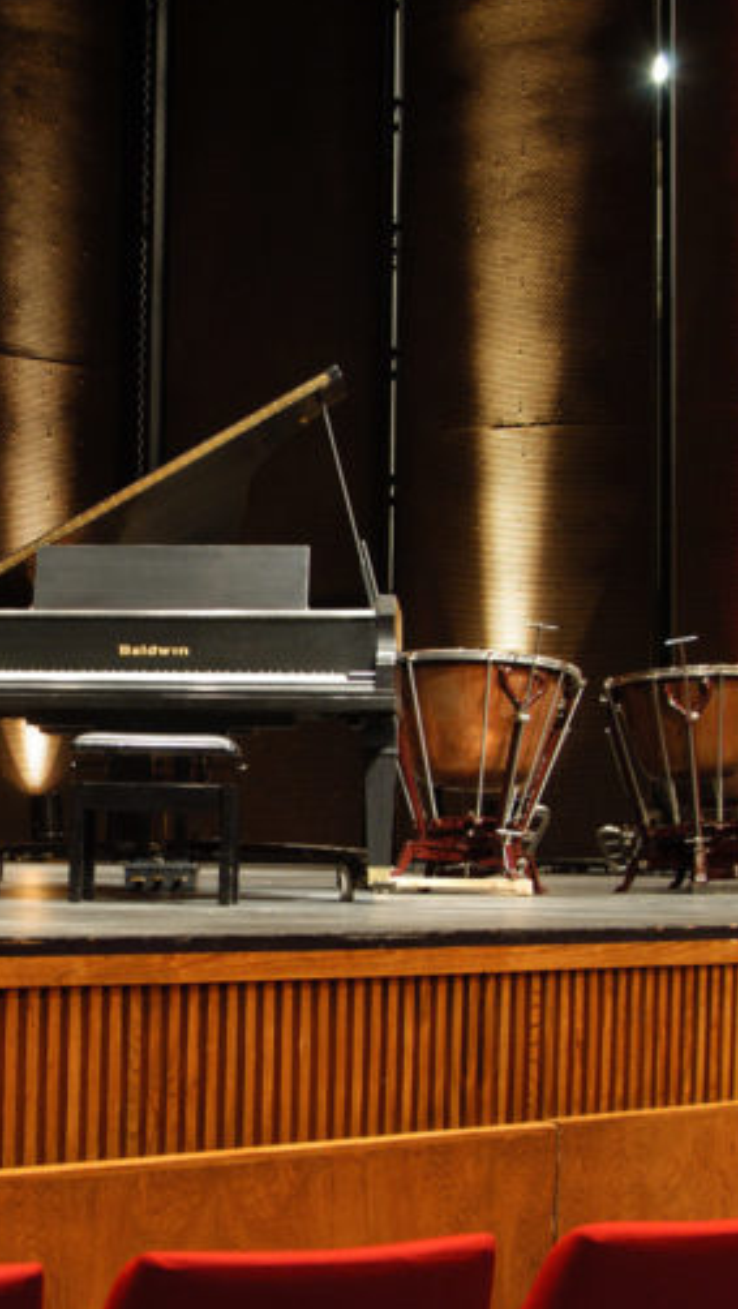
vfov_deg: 29.3
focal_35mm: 72
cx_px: 125
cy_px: 651
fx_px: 2501
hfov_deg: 16.6
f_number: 5
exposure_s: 1/5
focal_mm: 30
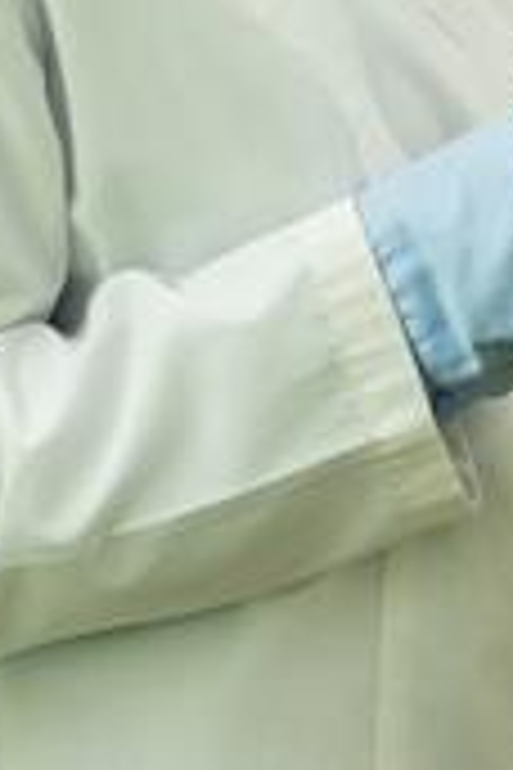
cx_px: 828
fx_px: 5536
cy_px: -281
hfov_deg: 5.3
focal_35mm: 259
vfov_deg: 7.8
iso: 500
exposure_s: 1/160
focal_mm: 50
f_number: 5
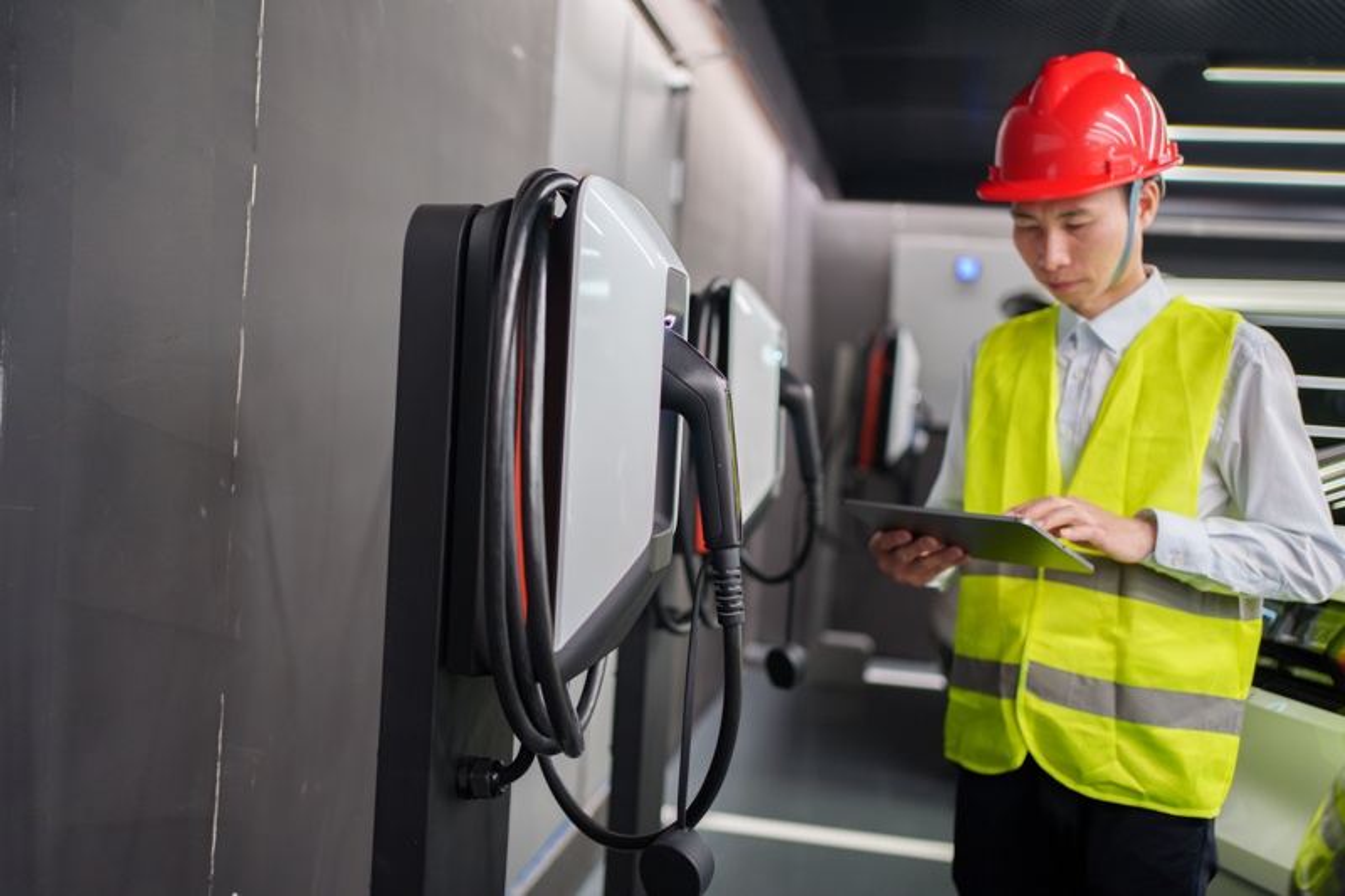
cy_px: 448
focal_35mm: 35
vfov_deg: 37.8
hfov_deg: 54.4
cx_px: 672
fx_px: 1307
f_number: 1.8
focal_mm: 35
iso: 200
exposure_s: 1/40
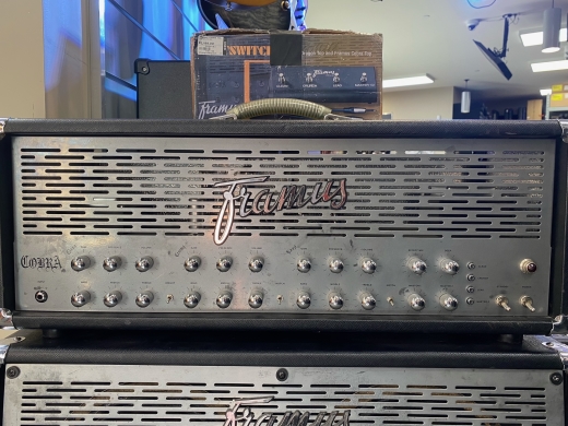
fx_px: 427
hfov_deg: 67.3
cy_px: 213
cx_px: 284
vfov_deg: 53.1
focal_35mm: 26
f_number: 1.8
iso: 100
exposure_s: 1/60
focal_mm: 4.25
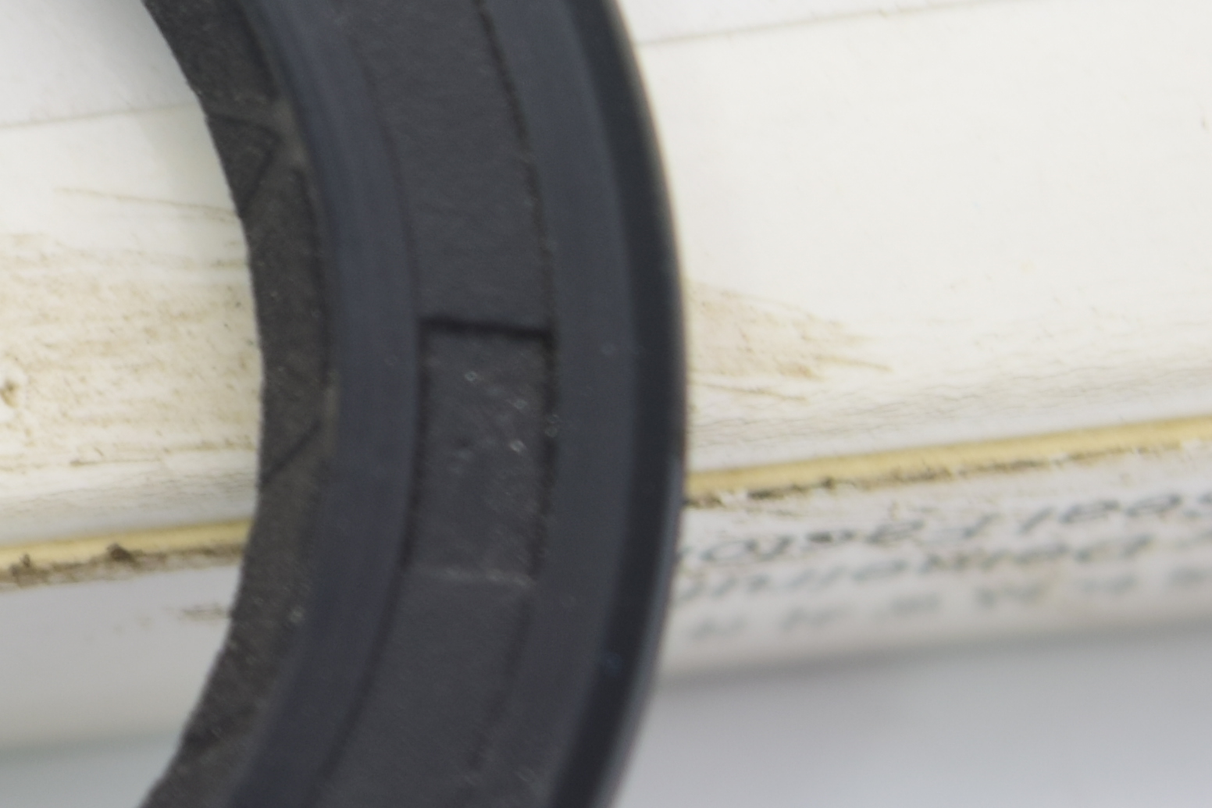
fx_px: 10738
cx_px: -743
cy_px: 250
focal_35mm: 319
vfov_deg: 4.3
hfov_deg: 6.4
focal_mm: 55
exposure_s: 1/3
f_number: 5.6
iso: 100
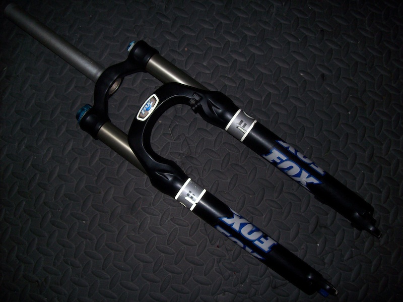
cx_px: 202
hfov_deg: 51.4
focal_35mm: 36
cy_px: 151
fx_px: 419
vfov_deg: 39.6
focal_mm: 6
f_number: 2.7
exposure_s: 1/64
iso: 80
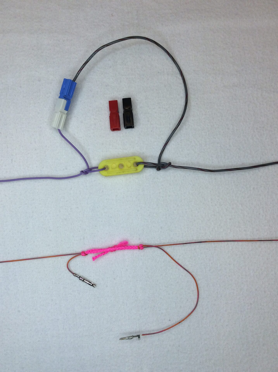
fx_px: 344
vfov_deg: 56.9
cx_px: 139
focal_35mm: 32
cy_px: 186
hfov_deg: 44.1
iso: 40
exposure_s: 1/120
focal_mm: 3.3
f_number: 2.4
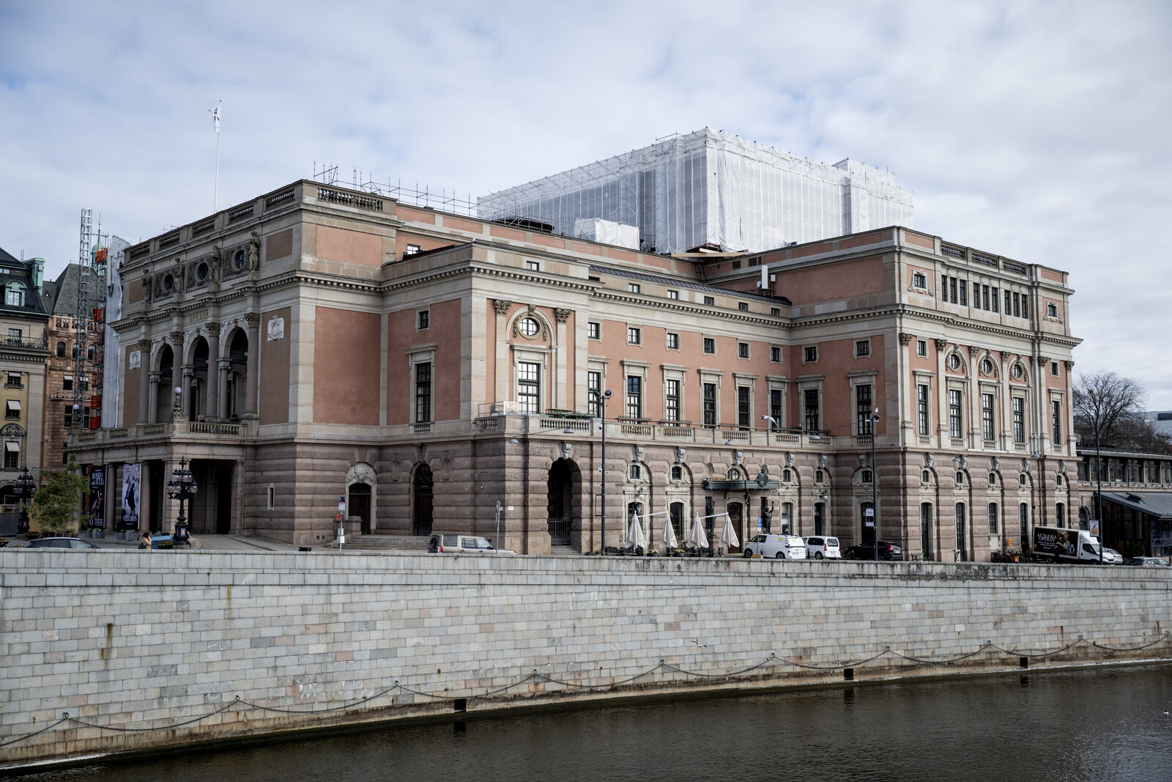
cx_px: 586
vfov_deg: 36.9
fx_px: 1172
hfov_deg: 53.1
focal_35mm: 36
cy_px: 391
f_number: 2.8
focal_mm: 36
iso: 500
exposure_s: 1/6400
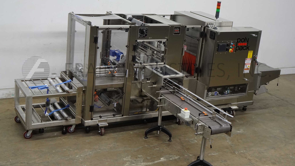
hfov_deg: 39.2
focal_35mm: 53
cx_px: 148
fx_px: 415
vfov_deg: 22.6
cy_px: 79
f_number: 4.5
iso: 250
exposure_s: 1/50
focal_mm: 7.79
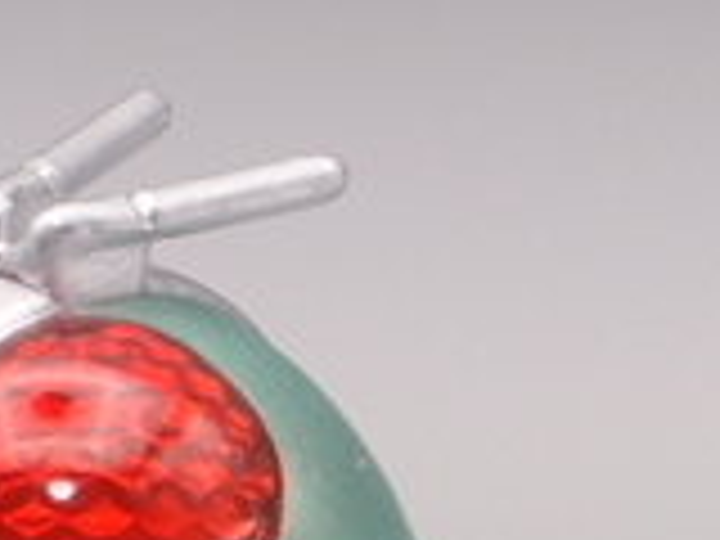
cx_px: -54
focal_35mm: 419
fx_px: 8715
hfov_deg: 4.7
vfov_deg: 3.5
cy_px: 1094
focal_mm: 18.15
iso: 100
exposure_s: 1/6
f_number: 8
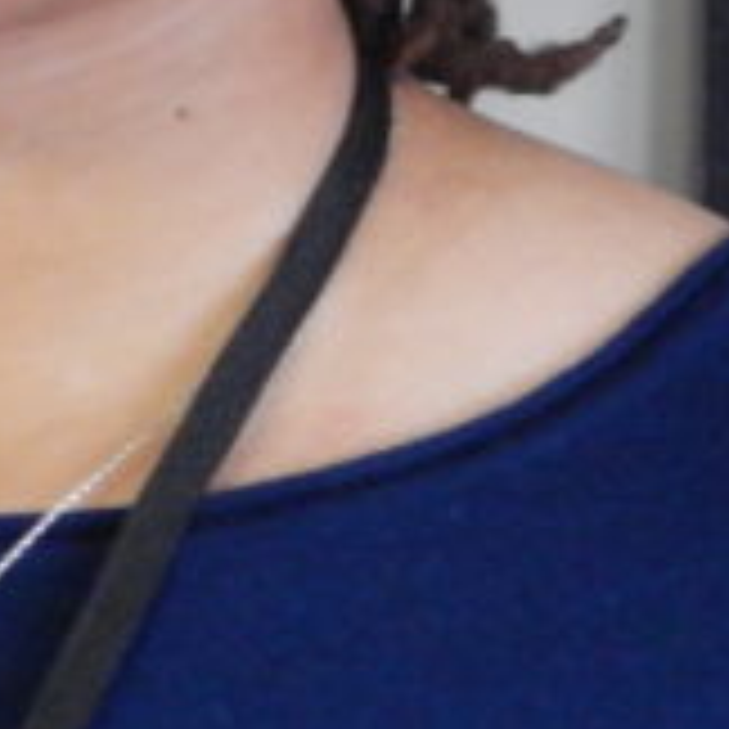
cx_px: 97
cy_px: -369
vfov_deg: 3.1
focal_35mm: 555
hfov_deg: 3.2
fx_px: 13224
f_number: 4.8
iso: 720
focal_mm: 23.4
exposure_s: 1/15
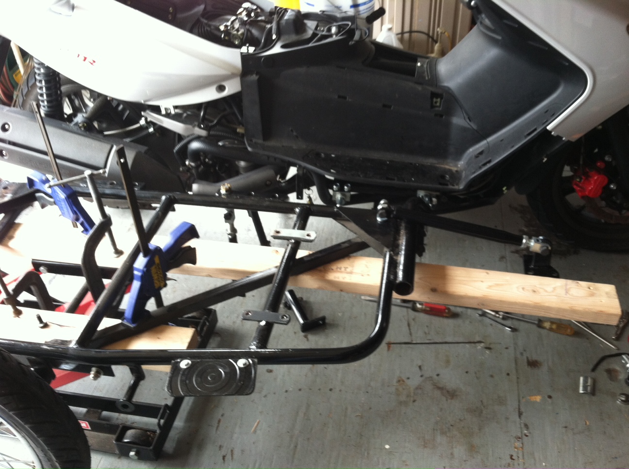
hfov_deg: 52.7
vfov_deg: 40.6
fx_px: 635
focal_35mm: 35
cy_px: 234
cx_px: 314
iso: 100
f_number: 2.8
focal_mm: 3.85
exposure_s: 1/20
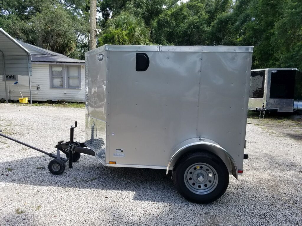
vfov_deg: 53.1
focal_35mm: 26
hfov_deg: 67.3
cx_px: 151
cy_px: 113
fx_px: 227
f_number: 1.7
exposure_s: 1/1188
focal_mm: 4.2
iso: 50
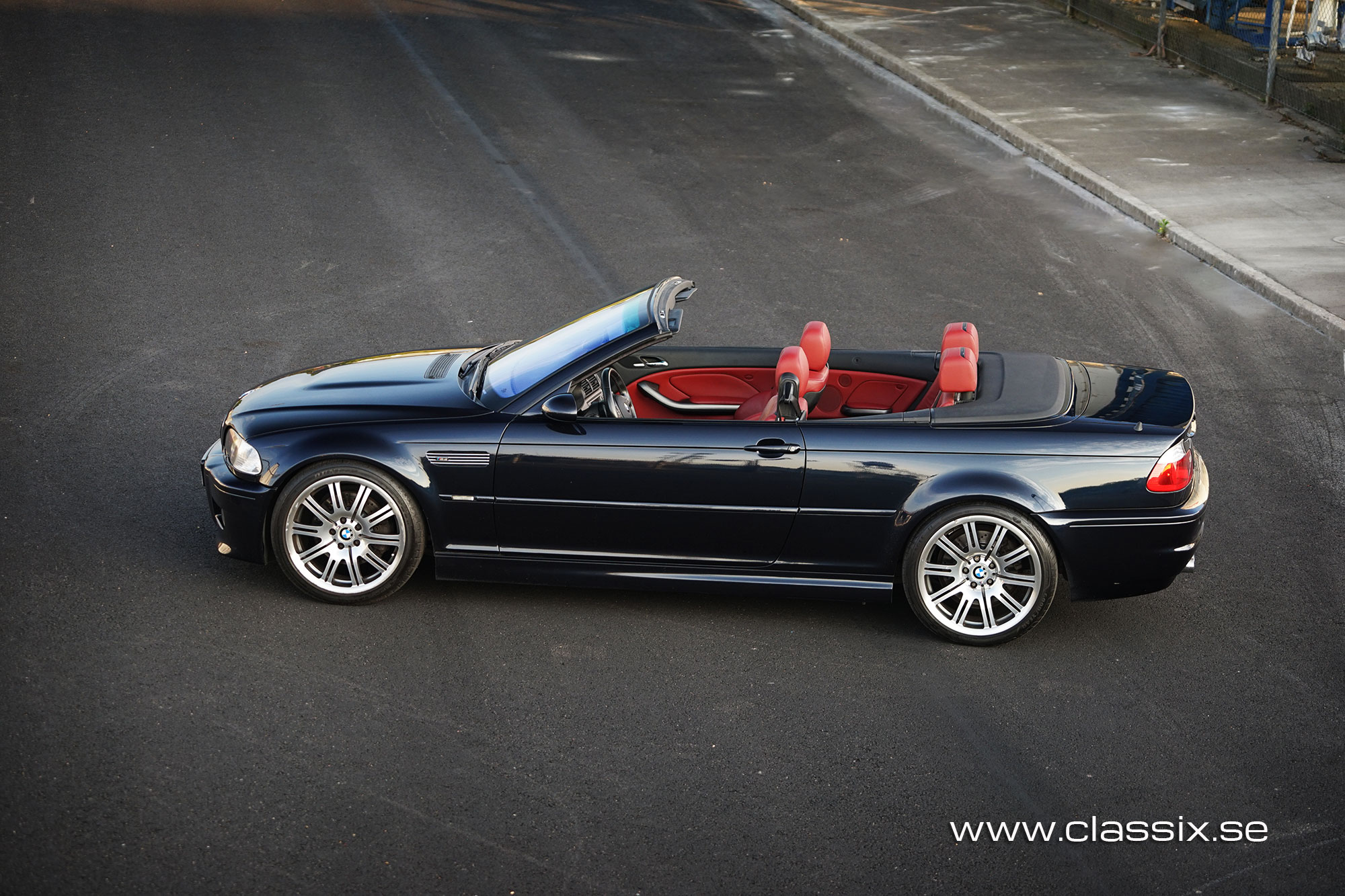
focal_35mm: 97
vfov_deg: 14.1
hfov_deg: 21.0
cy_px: 448
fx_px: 3623
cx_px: 672
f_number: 4
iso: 400
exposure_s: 1/160
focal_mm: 97
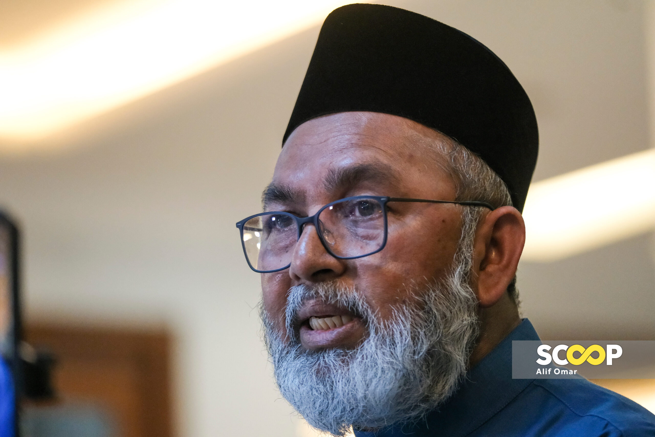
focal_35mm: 210
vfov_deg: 6.5
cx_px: 328
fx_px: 3821
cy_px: 218
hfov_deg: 9.8
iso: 3200
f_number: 2.8
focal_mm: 140
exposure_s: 1/320
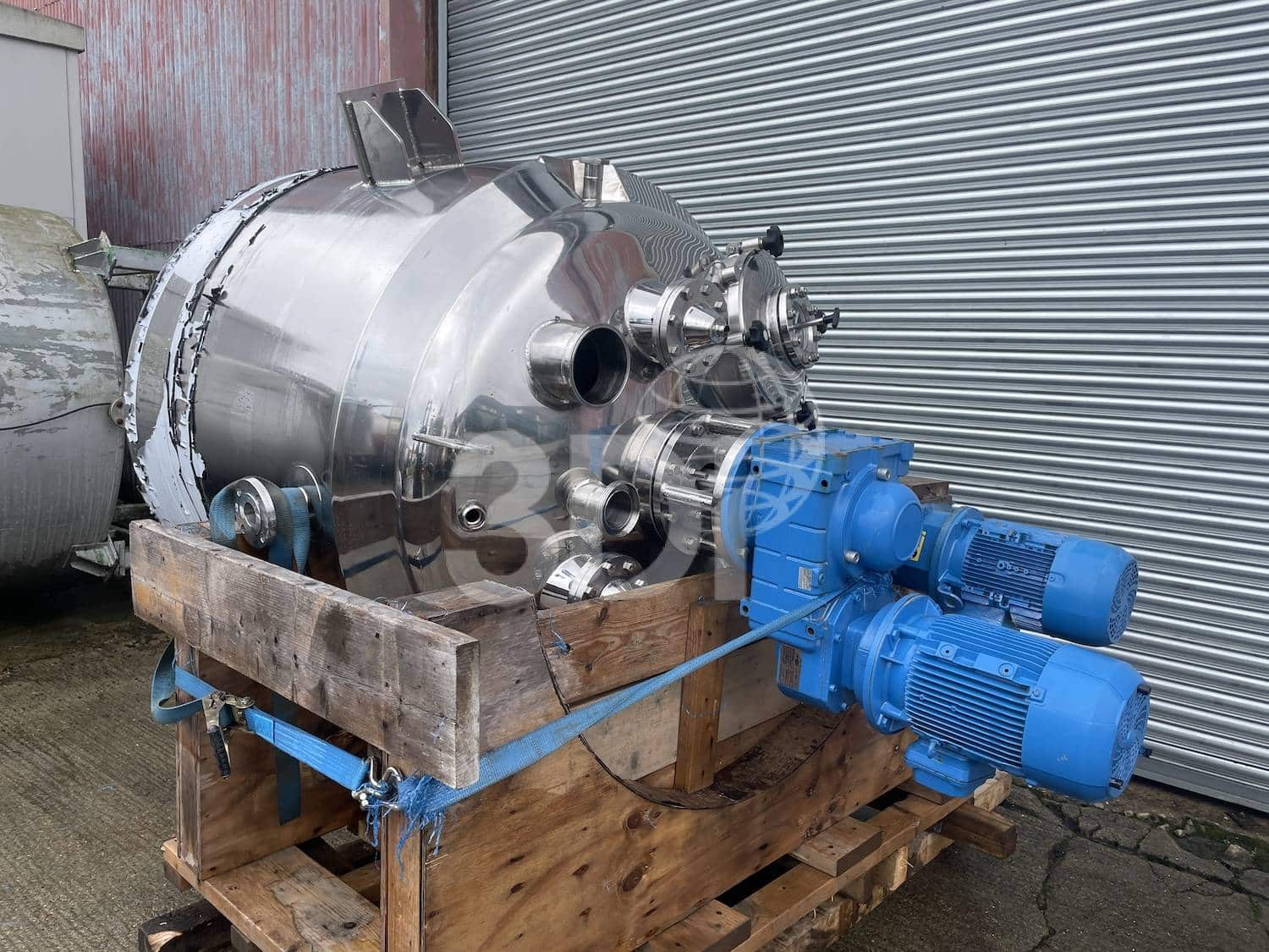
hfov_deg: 67.3
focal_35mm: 26
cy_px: 476
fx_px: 953
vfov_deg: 53.1
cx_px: 634
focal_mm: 4.2
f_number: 1.6
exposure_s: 1/796
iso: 32
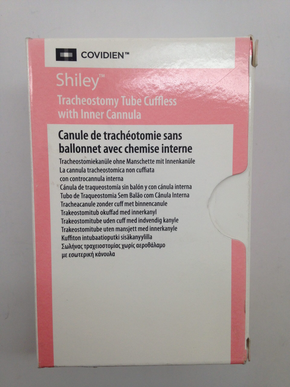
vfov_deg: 55.4
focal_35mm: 33
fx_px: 369
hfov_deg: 42.9
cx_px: 145
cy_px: 194
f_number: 2.4
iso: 64
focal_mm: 4.12
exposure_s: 1/120
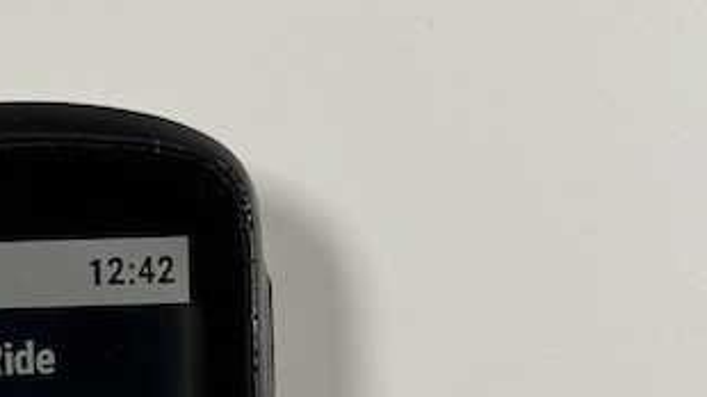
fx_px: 2530
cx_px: 41
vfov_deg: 8.8
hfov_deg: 15.7
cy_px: 509
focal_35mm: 135
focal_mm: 6.76
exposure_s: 1/60
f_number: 1.78
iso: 125
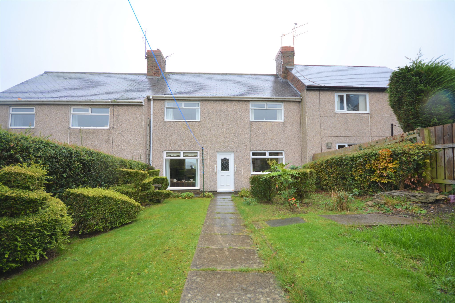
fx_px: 190
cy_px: 152
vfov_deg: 77.3
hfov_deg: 100.4
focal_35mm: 15
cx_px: 228
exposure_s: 1/125
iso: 280
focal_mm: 10
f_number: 5.6
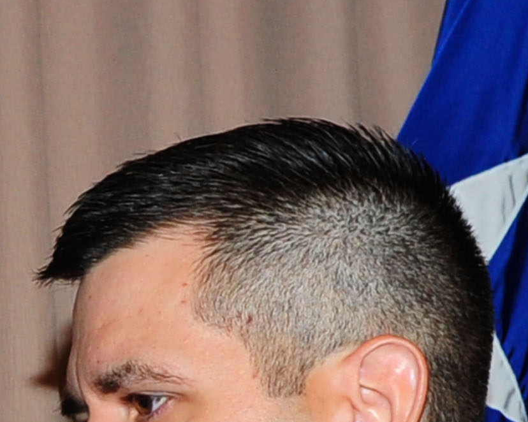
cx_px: -235
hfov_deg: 11.3
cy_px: 819
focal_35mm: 164
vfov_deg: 8.9
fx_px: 2562
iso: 800
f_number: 5.6
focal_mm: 34
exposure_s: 1/160
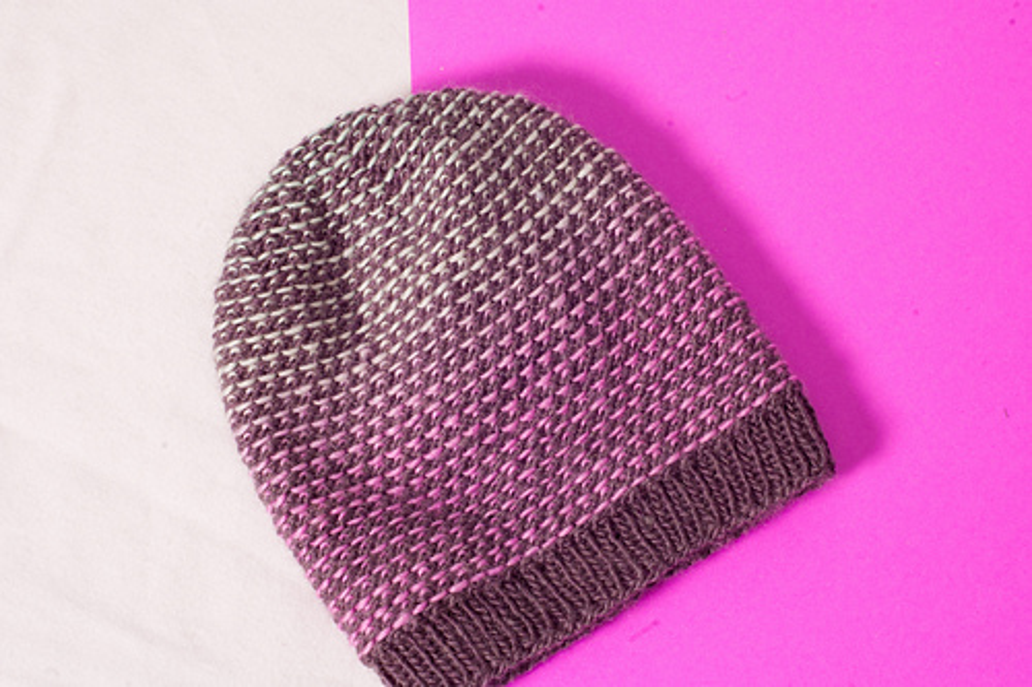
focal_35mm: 75
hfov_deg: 27.0
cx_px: 516
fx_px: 2149
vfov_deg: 18.2
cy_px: 344
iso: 200
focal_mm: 50
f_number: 13
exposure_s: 1/100
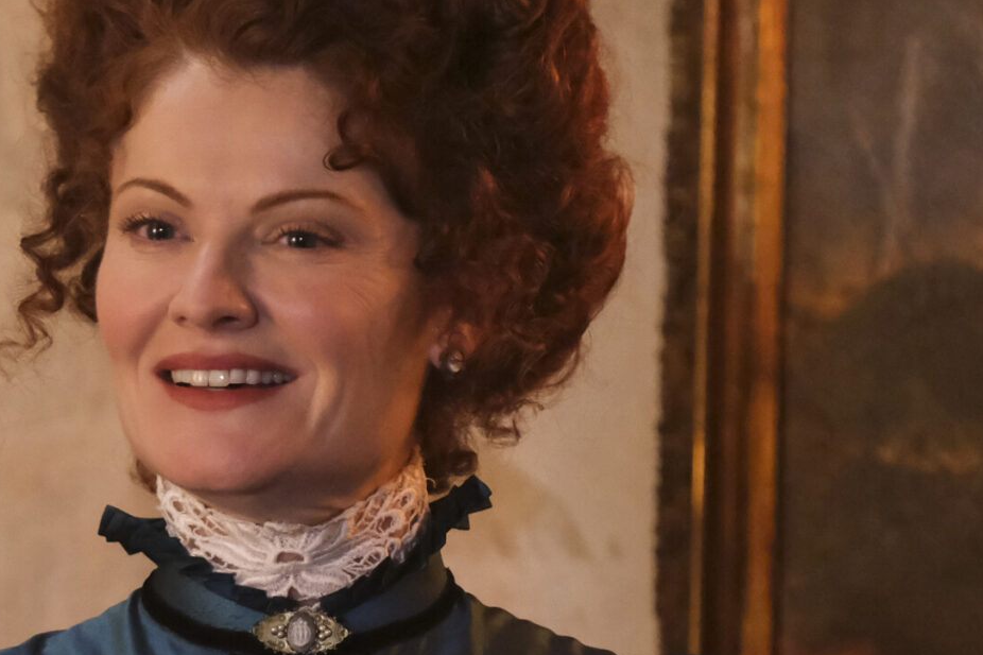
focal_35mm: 459
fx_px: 12530
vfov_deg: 3.0
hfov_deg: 4.5
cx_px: 211
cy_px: 715
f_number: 2.8
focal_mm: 110.6
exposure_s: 1/100
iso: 6400
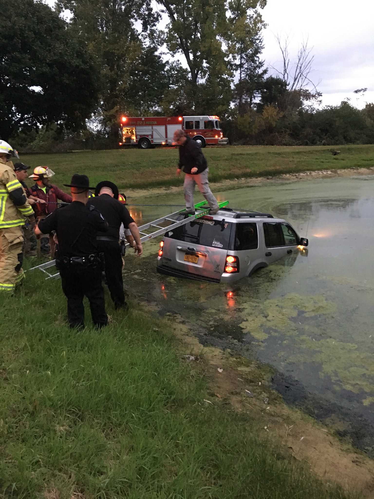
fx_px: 418
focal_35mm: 29
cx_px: 187
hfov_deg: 48.2
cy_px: 250
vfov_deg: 61.7
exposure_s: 1/15
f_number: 2.2
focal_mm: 4.2
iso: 250
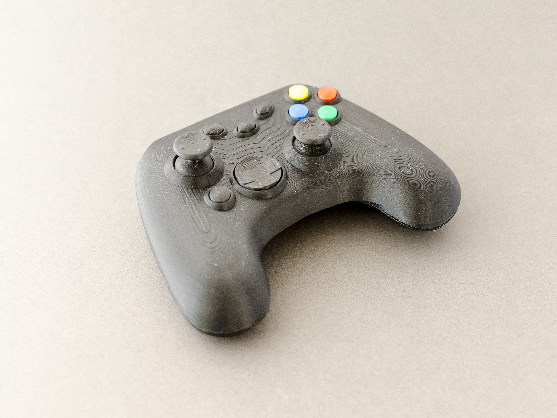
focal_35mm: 58
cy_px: 210
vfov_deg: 25.4
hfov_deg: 33.5
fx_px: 926
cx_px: 276
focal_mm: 35
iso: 1000
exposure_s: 1/80
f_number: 3.5
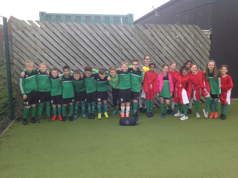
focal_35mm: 35
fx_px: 240
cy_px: 89
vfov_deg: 40.6
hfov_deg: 52.7
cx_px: 119
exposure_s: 1/134
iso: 50
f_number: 2.4
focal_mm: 4.28
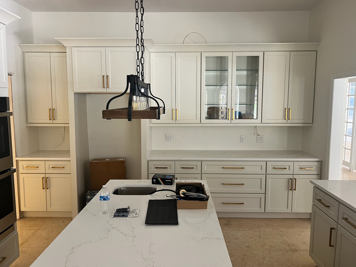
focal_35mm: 26
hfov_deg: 67.3
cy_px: 134
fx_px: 267
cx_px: 178
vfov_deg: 53.1
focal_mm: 5.7
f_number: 1.5
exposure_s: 1/60
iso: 160
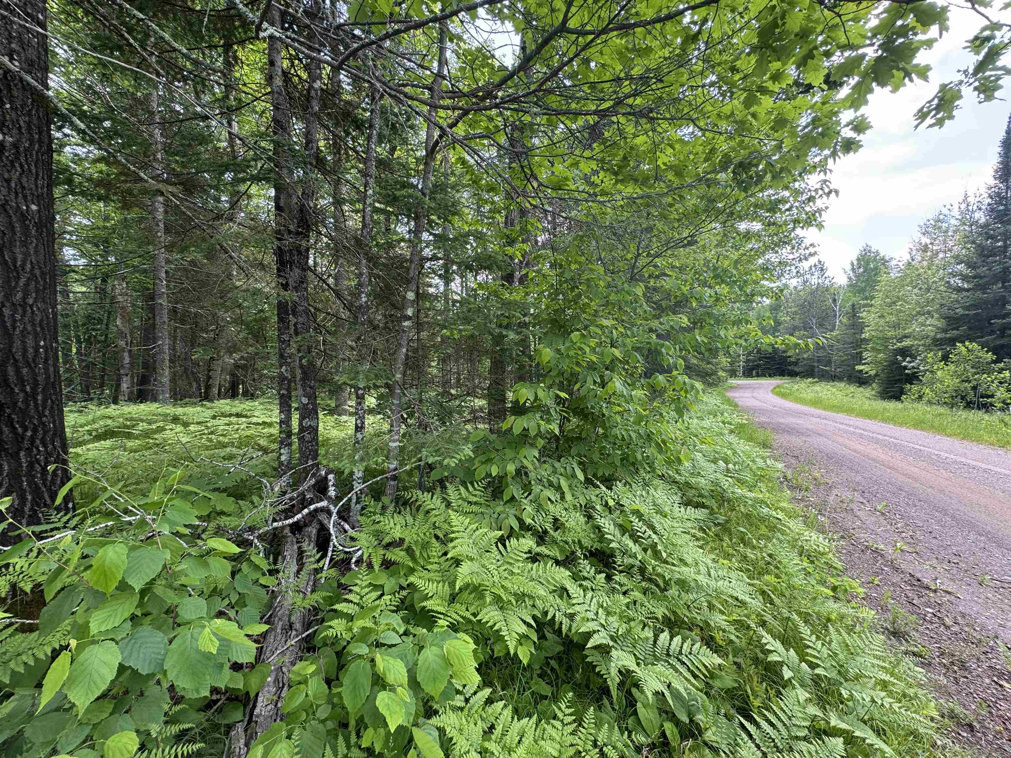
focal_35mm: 14
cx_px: 506
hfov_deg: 102.1
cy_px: 379
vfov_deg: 85.7
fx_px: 409
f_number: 2.2
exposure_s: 1/99
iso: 50
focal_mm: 2.22
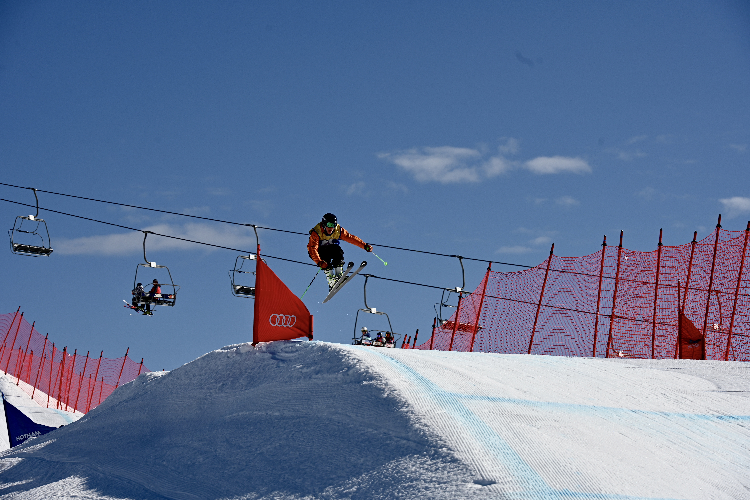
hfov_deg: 15.2
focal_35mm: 135
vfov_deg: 10.2
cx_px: 375
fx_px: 2812
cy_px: 250
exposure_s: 1/640
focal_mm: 135
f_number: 9
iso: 100
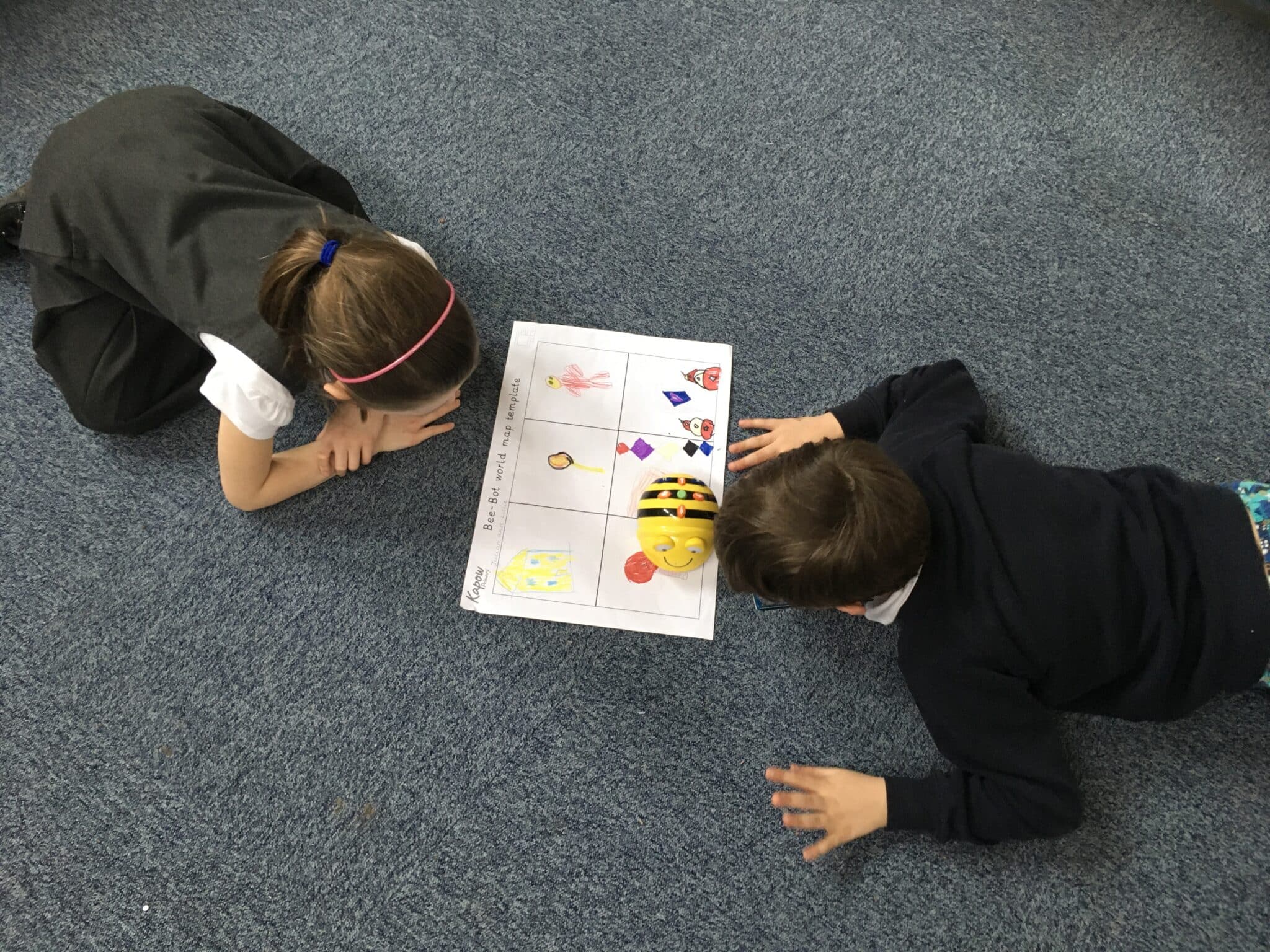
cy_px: 476
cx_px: 635
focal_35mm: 29
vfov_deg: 48.2
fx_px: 1064
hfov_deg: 61.7
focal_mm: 4.15
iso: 160
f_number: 2.2
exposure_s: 1/33
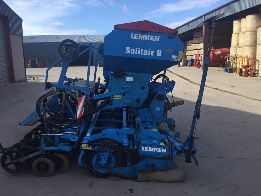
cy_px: 98
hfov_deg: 58.4
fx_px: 234
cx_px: 130
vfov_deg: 45.4
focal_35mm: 31
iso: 25
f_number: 2.4
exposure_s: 1/741
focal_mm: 3.3
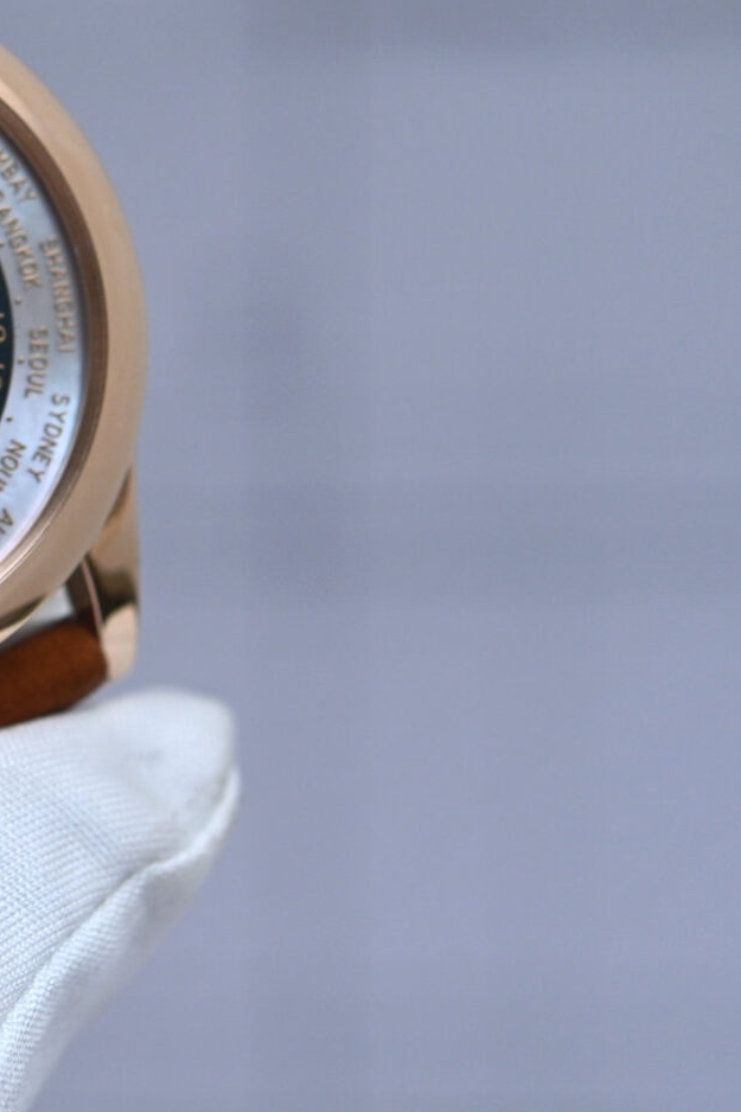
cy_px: 350
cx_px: -196
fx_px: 4046
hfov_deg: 10.3
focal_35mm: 131
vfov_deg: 15.6
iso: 400
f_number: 5
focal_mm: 60
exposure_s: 1/400
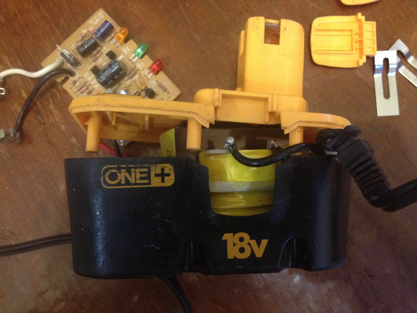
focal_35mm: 35
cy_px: 156
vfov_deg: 40.7
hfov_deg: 52.6
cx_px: 208
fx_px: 422
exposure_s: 1/17
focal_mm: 4.28
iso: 320
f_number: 2.4
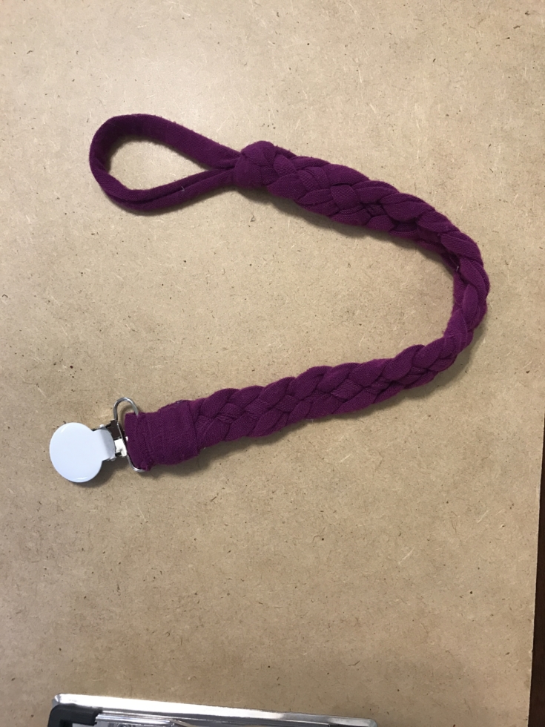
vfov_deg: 63.4
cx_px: 272
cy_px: 364
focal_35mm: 28
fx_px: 588
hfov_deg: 49.7
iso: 40
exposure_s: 1/20
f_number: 1.8
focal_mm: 3.99
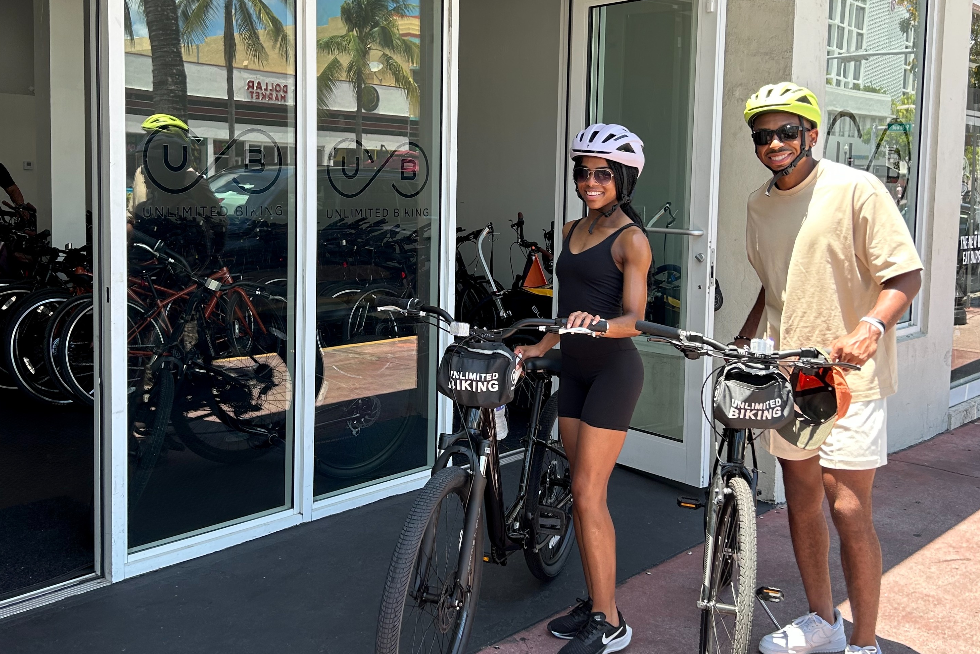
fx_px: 762
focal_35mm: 28
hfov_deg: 65.5
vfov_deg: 46.3
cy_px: 378
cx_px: 476
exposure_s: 1/521
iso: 50
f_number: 1.5
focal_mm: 5.7
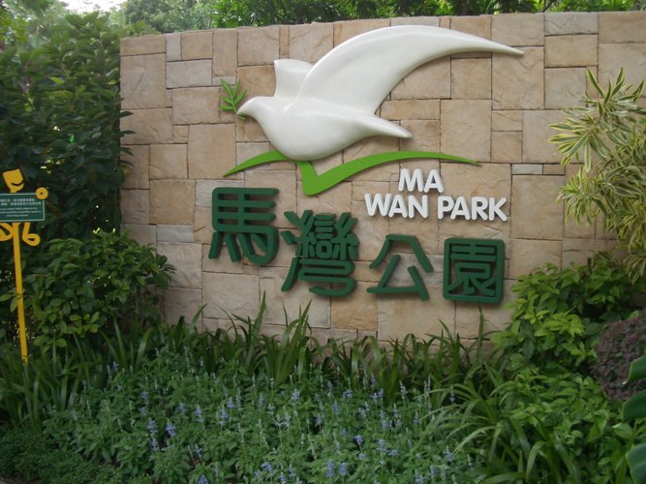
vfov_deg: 34.3
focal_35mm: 42
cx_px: 374
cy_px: 227
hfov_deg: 44.7
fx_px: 784
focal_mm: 5.8
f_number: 2.6
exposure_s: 1/250
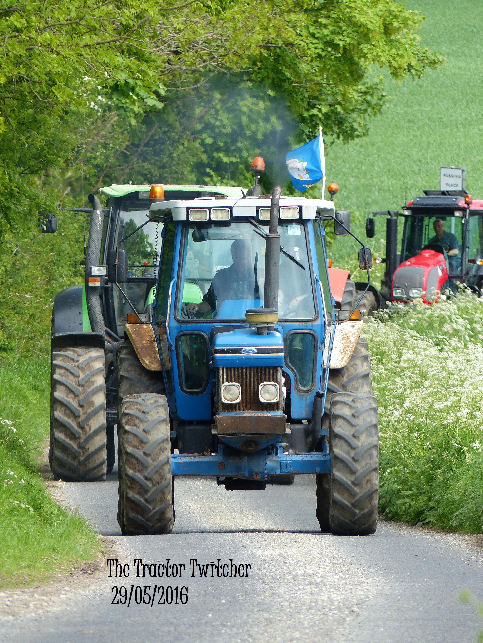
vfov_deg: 3.3
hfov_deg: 2.5
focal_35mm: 595
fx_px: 11069
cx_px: 242
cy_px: 322
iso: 100
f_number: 4
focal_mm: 107
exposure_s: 1/400
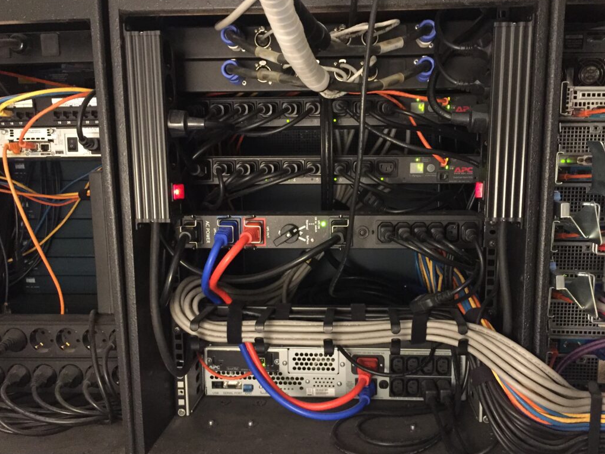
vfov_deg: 42.9
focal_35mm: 33
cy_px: 250
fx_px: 577
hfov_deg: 55.3
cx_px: 323
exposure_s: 1/17
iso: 400
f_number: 2.2
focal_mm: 4.15
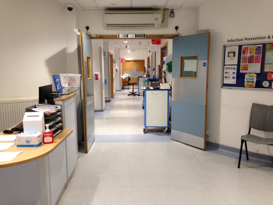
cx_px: 136
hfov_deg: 55.4
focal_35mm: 33
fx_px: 260
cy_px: 102
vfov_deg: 42.9
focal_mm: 4.12
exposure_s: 1/20
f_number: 2.4
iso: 64
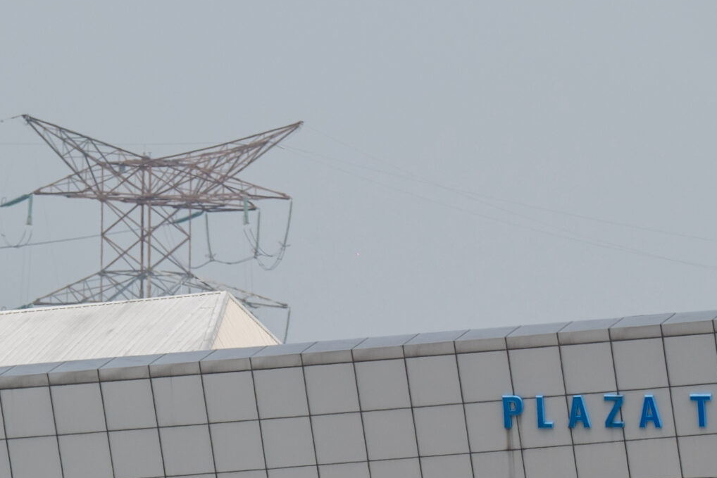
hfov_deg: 4.1
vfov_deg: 2.7
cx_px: 321
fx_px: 10118
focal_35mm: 508
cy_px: 579
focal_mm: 134.4
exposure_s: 1/640
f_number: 4.5
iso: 160
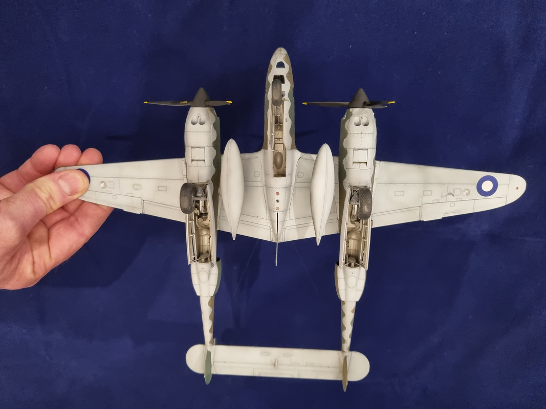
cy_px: 204
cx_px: 273
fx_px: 410
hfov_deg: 67.3
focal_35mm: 26
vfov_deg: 53.1
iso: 640
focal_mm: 5.4
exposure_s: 1/33
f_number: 1.8
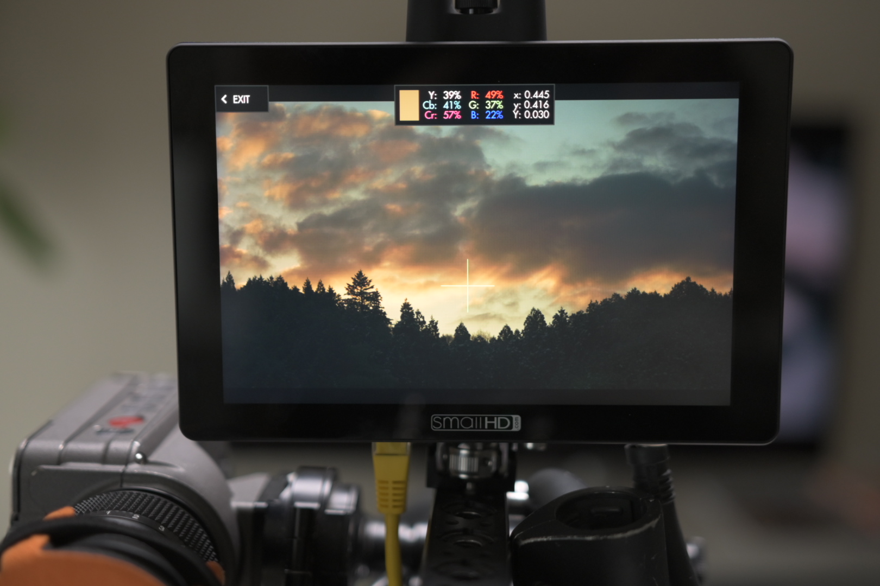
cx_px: 440
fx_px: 1173
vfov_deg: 28.1
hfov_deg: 41.1
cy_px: 293
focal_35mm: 48
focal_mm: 32
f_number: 2
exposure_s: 1/400
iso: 800
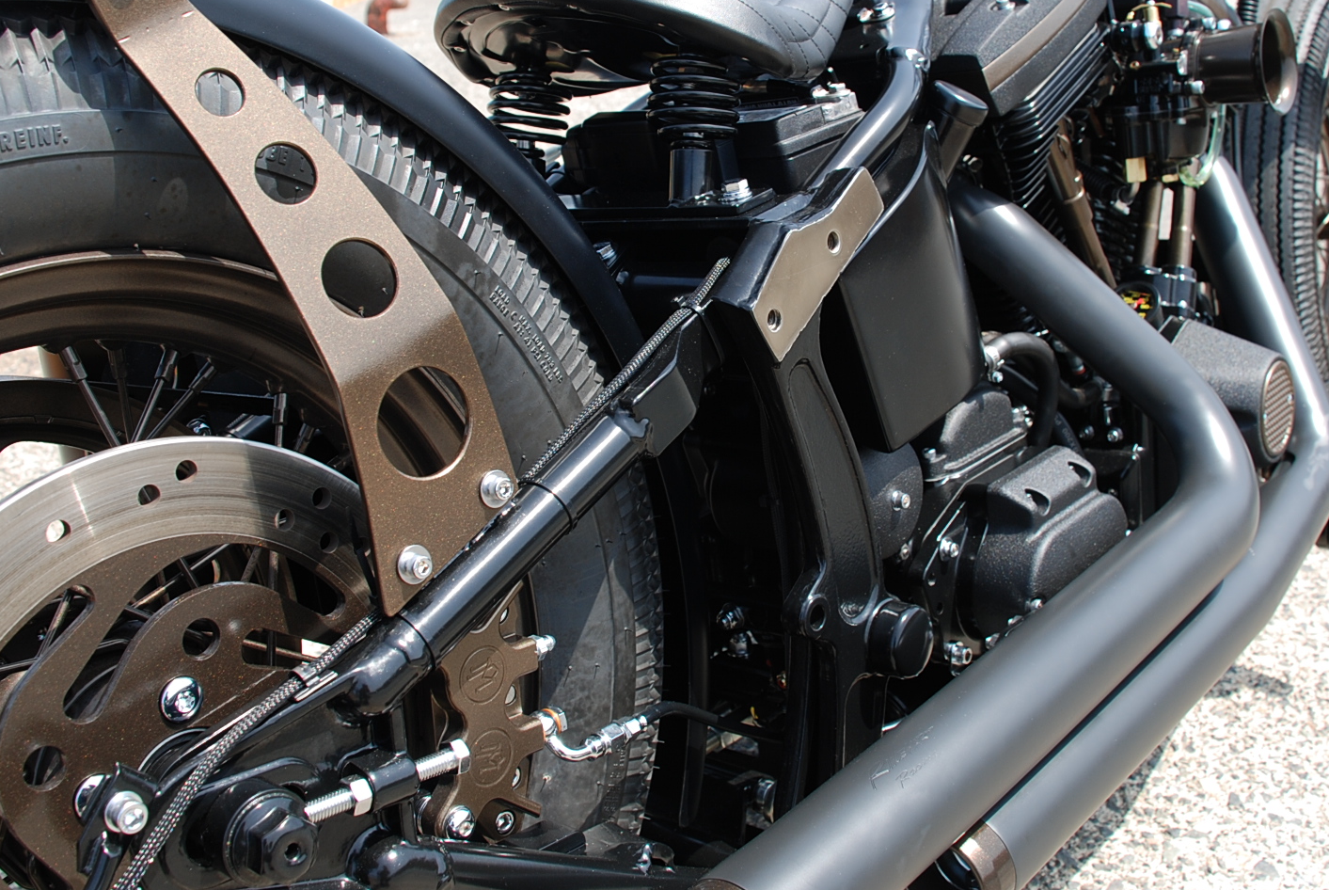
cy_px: 342
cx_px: 707
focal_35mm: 37
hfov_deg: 51.8
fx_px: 1368
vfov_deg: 35.9
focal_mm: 18
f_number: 5.6
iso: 100
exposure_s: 1/125
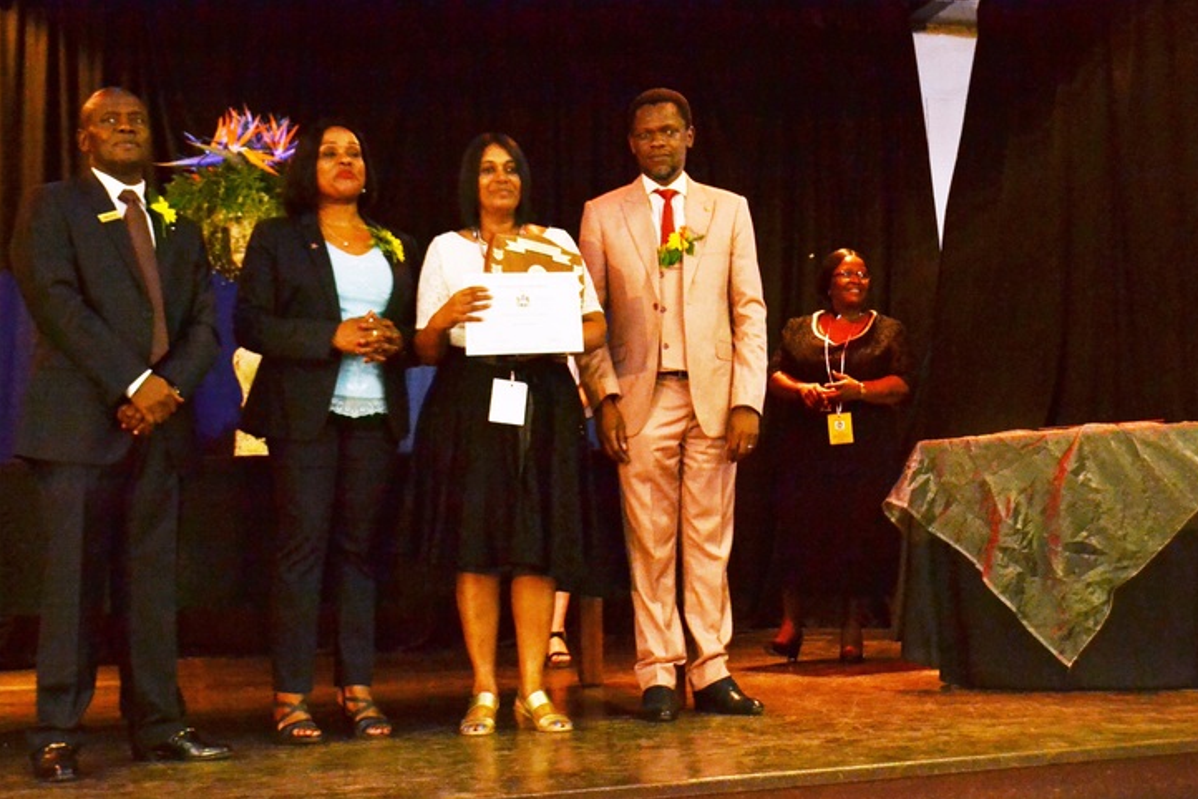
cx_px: 610
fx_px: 1631
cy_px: 404
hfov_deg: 40.3
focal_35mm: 49
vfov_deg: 27.5
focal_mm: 32
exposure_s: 1/60
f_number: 4.8
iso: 3200
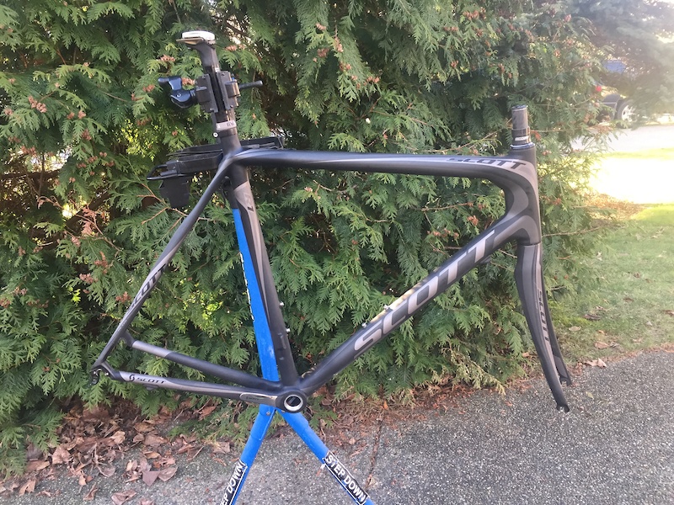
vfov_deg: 48.2
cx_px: 337
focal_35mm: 29
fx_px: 565
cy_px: 252
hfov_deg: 61.7
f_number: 2.2
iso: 40
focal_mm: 4.15
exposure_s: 1/30
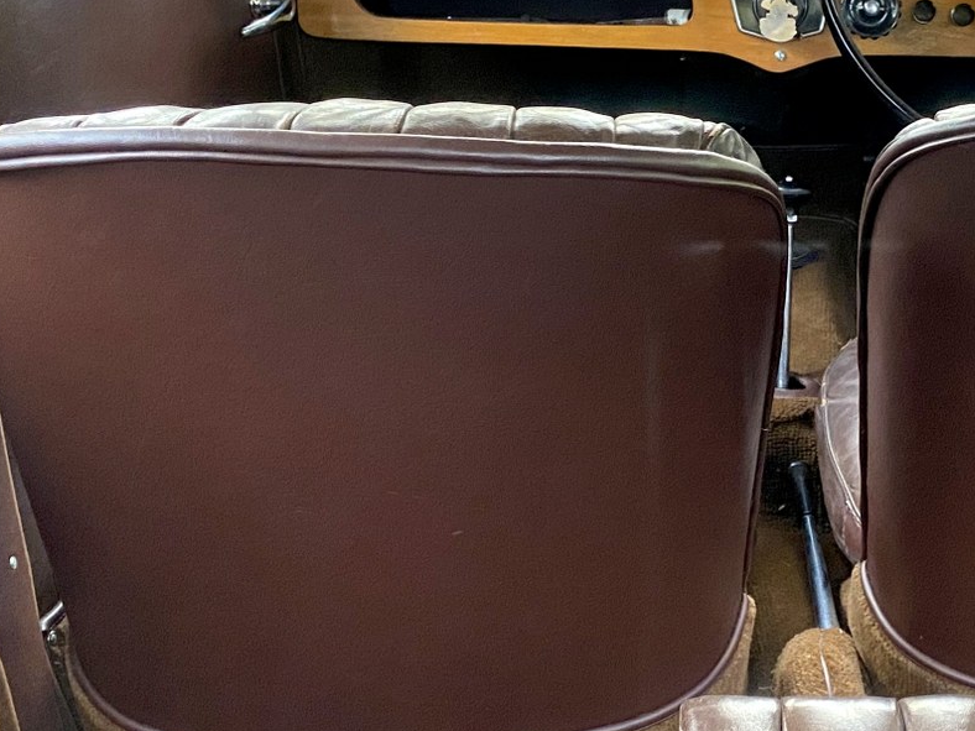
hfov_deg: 28.7
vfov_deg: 22.2
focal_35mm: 66
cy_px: 267
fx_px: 1859
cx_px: 788
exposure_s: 1/52
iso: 500
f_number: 1.8
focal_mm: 4.25
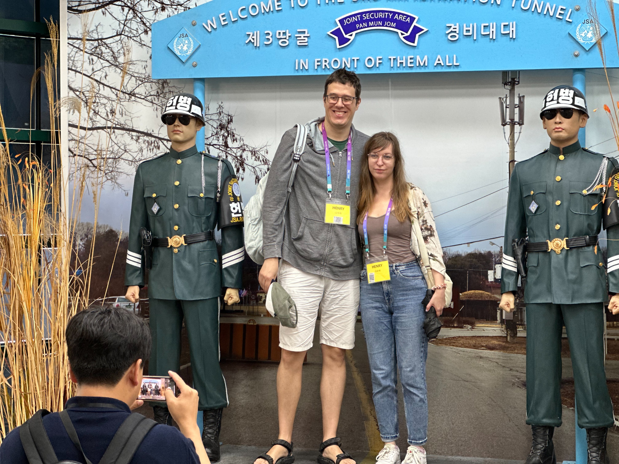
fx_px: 1377
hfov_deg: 25.3
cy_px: 232
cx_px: 310
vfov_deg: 19.1
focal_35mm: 77
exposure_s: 1/40
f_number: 2.8
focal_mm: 9
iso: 200
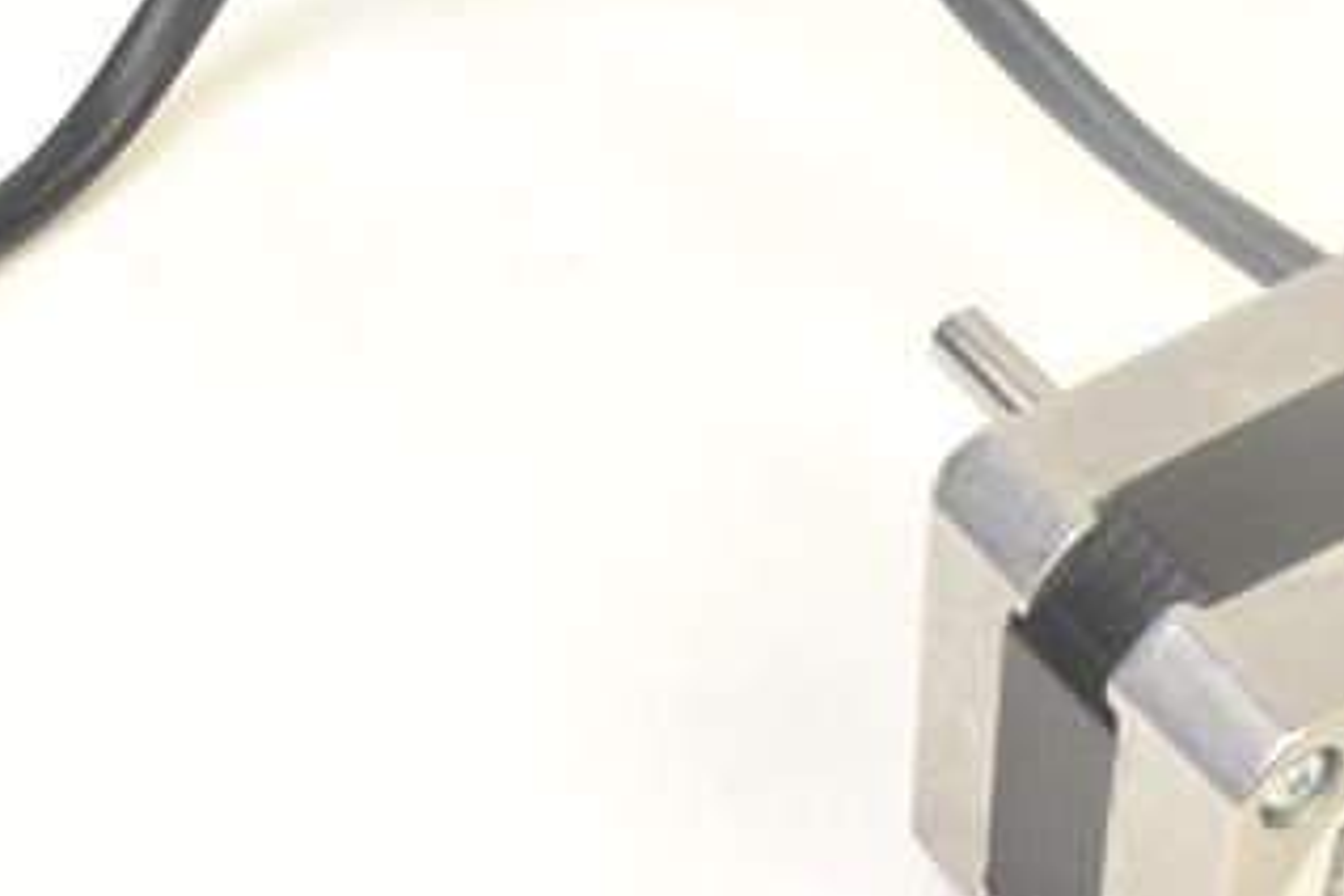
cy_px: 355
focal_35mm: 85
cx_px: 583
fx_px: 3173
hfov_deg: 23.9
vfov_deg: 16.1
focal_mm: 30
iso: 200
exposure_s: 1/200
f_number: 14
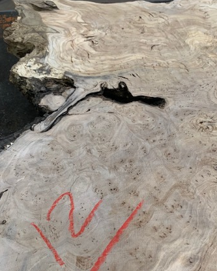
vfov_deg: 46.7
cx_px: 171
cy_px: 154
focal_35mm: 39
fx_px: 313
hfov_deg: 37.0
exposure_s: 1/67
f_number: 1.8
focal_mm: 4.25
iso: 100
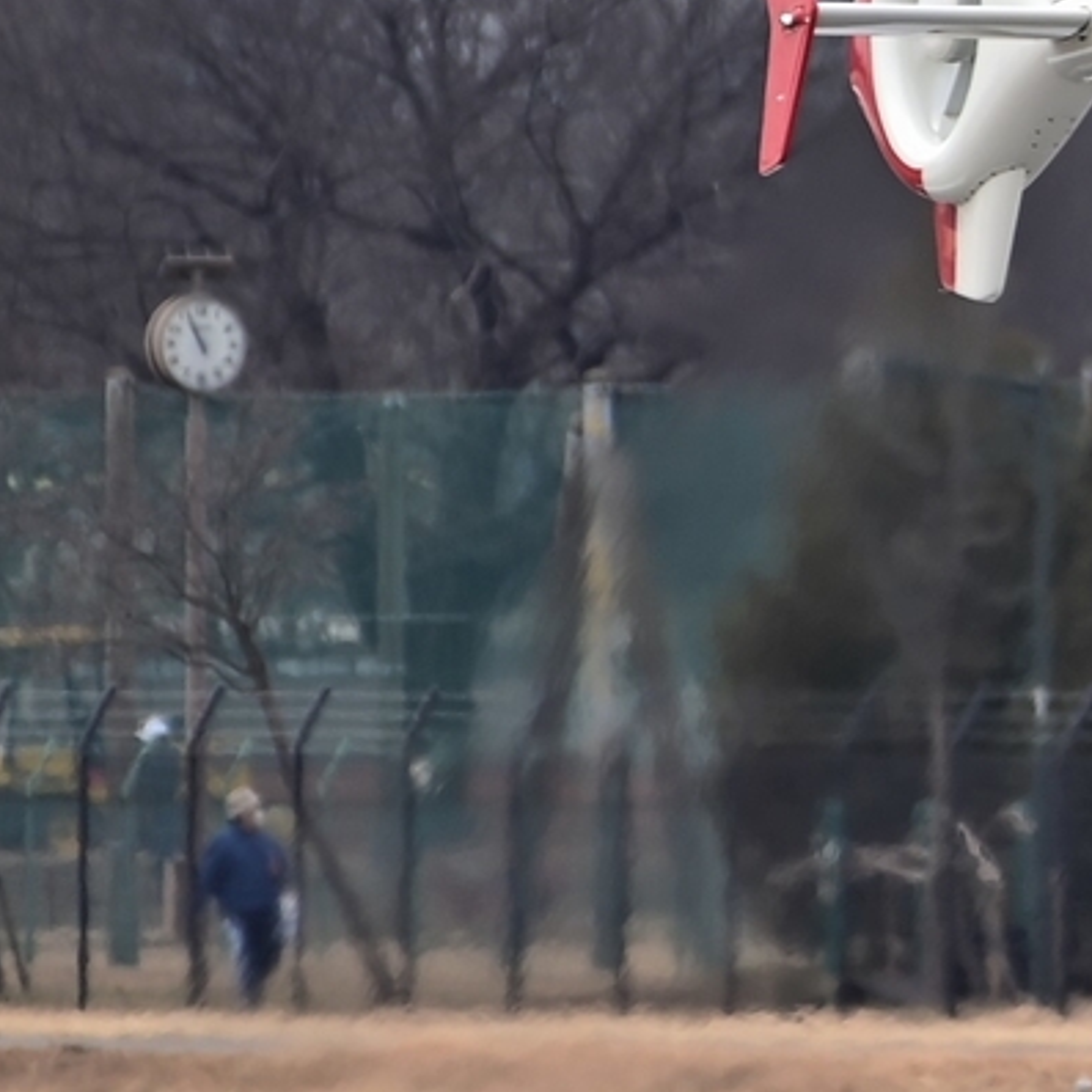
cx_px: 1535
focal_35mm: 1286
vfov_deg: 1.4
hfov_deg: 1.4
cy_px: 184
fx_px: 45898
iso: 100
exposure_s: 1/200
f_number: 5.6
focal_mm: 500
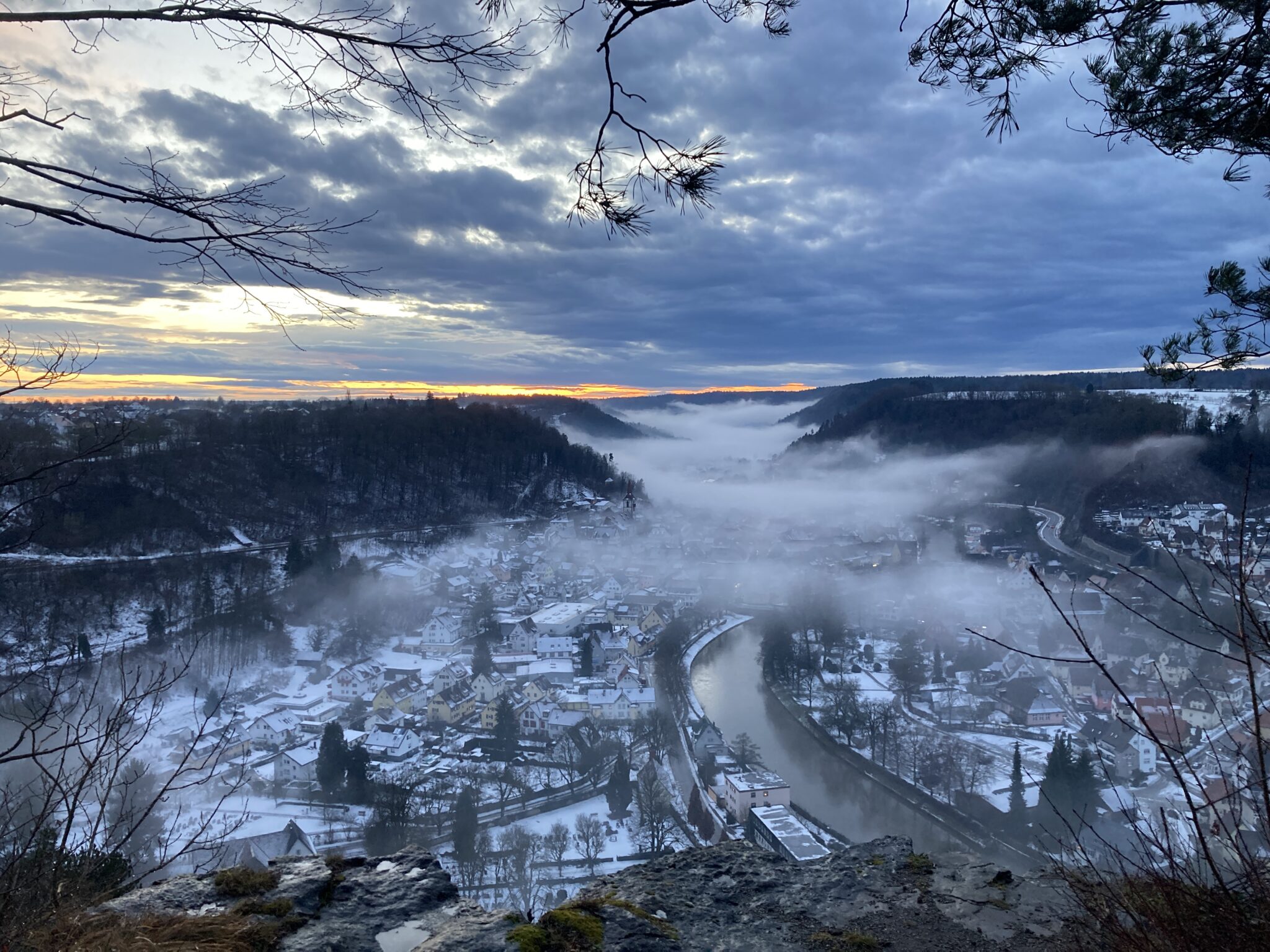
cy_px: 476
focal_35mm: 28
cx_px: 635
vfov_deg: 49.7
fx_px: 1027
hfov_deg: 63.4
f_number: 1.8
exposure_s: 1/60
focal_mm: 3.99
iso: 100
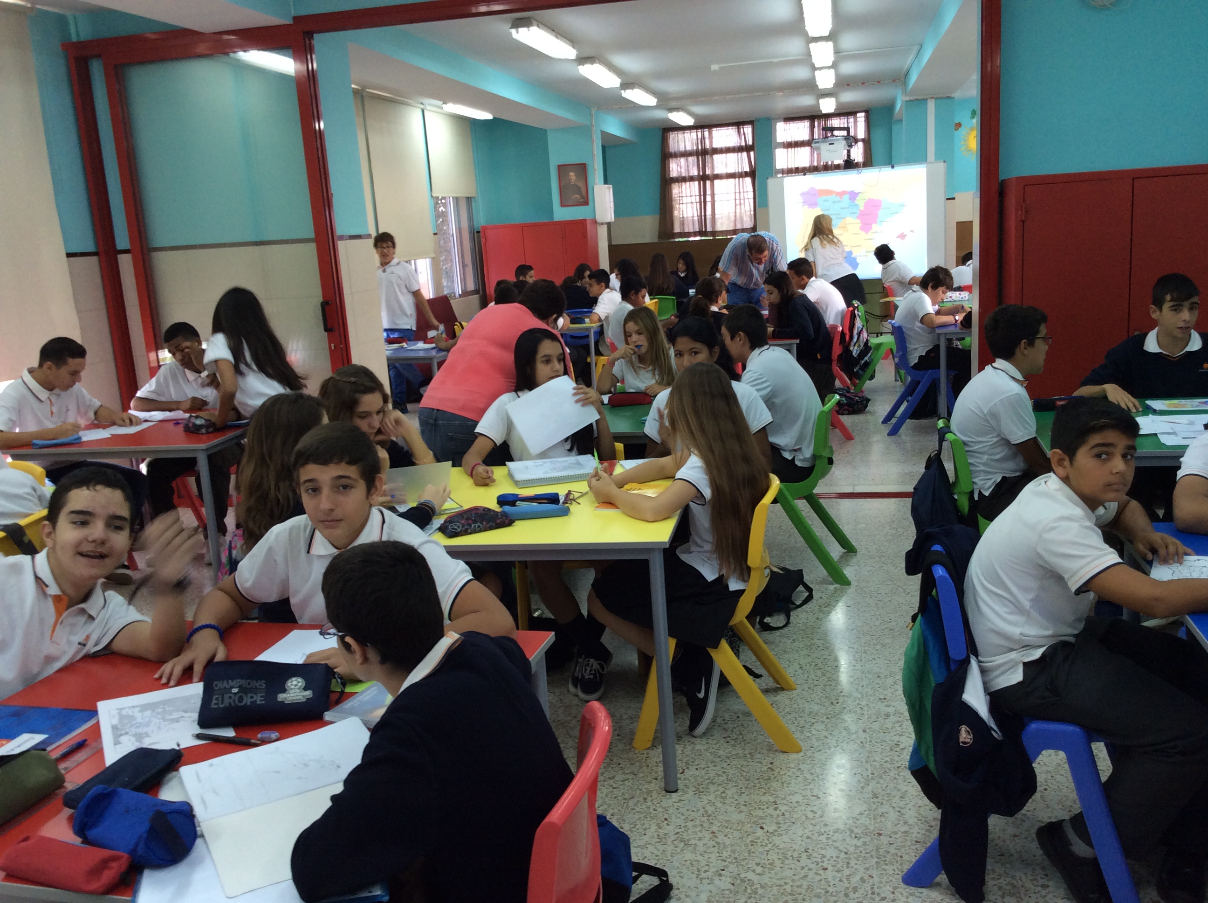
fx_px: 1115
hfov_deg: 56.9
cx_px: 604
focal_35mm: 32
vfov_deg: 44.1
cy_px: 452
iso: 50
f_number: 2.4
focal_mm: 3.3
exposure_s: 1/24
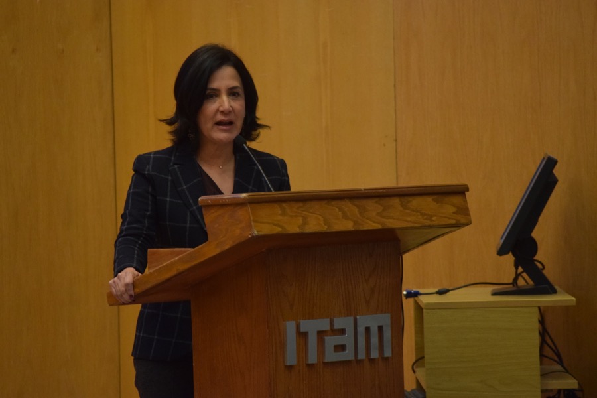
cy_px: 199
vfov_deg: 5.0
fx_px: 4602
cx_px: 298
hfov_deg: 7.4
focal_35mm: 278
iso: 1600
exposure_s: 1/50
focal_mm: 185
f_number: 5.6
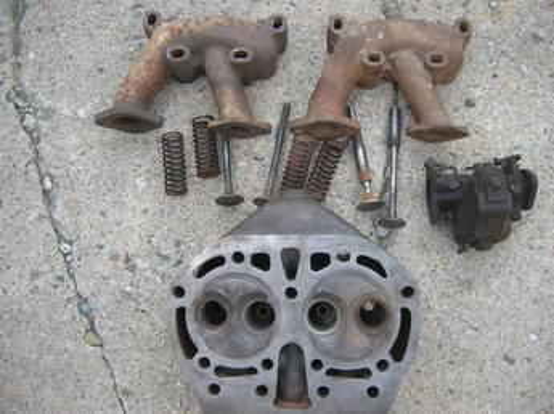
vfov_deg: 41.7
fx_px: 544
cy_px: 207
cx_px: 277
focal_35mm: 34
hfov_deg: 54.0
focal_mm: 5.7
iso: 50
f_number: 2.9
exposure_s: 1/37.7
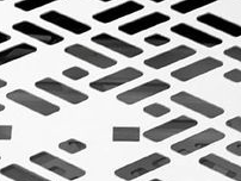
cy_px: 350
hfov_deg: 11.8
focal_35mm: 166
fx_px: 1157
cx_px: 223
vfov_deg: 8.5
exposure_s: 1/120
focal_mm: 3.99
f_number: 1.8
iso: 32
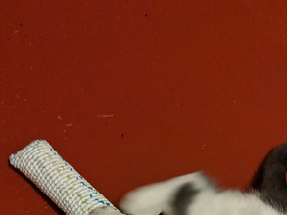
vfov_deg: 29.1
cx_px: 168
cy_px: 226
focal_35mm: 46
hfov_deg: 41.1
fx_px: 382
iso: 967
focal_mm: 4.44
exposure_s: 1/30
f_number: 1.8
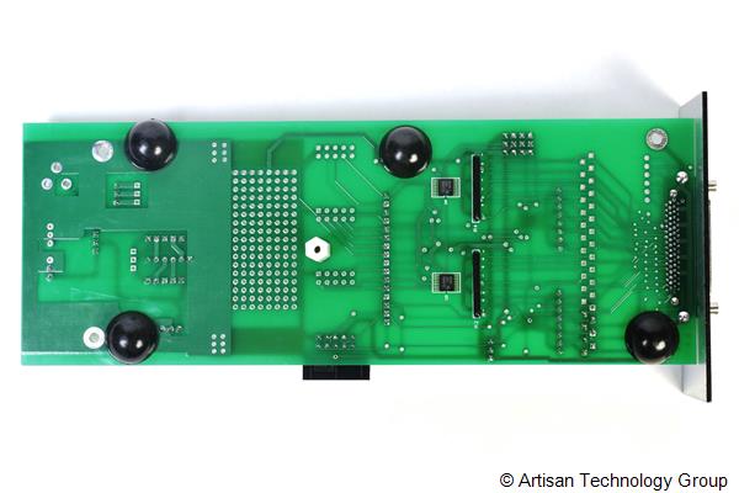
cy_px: 246
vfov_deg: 23.8
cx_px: 370
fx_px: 1170
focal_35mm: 57
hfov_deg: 35.1
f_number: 13
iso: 200
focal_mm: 38
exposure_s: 1/200
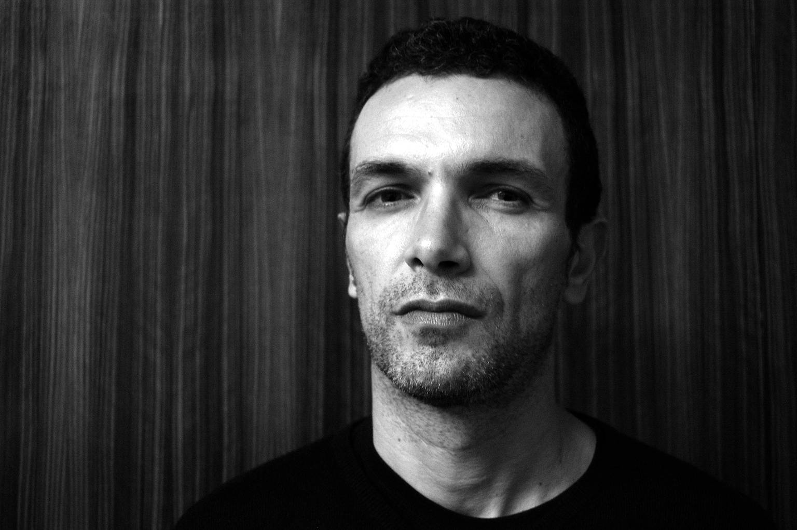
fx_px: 1028
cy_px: 265
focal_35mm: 46
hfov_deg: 42.4
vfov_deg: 28.9
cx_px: 398
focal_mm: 31
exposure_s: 1/15
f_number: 4.5
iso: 800
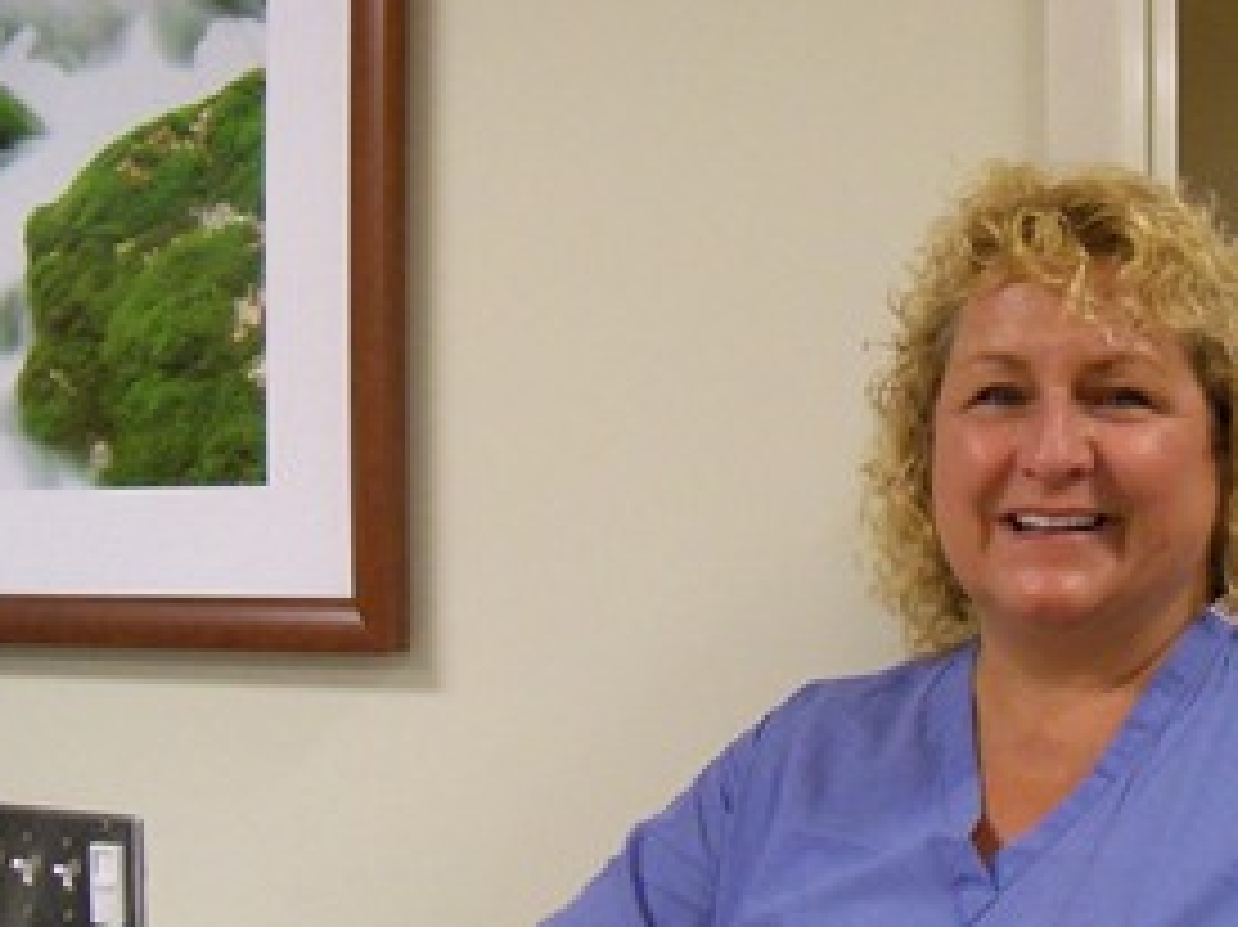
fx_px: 2002
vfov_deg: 25.9
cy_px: 657
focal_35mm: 56
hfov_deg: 33.7
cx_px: 932
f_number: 3.5
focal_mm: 6.2
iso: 500
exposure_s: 1/40
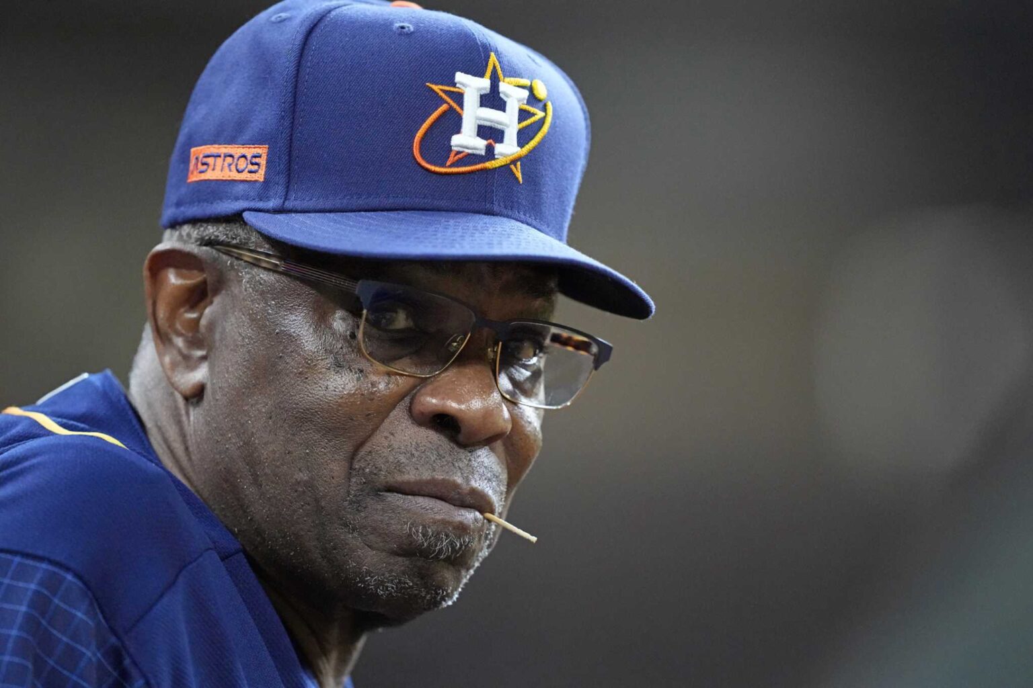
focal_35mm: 400
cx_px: 516
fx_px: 11477
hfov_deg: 5.2
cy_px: 344
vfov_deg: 3.4
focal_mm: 400
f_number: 2.8
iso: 12800
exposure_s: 1/2000
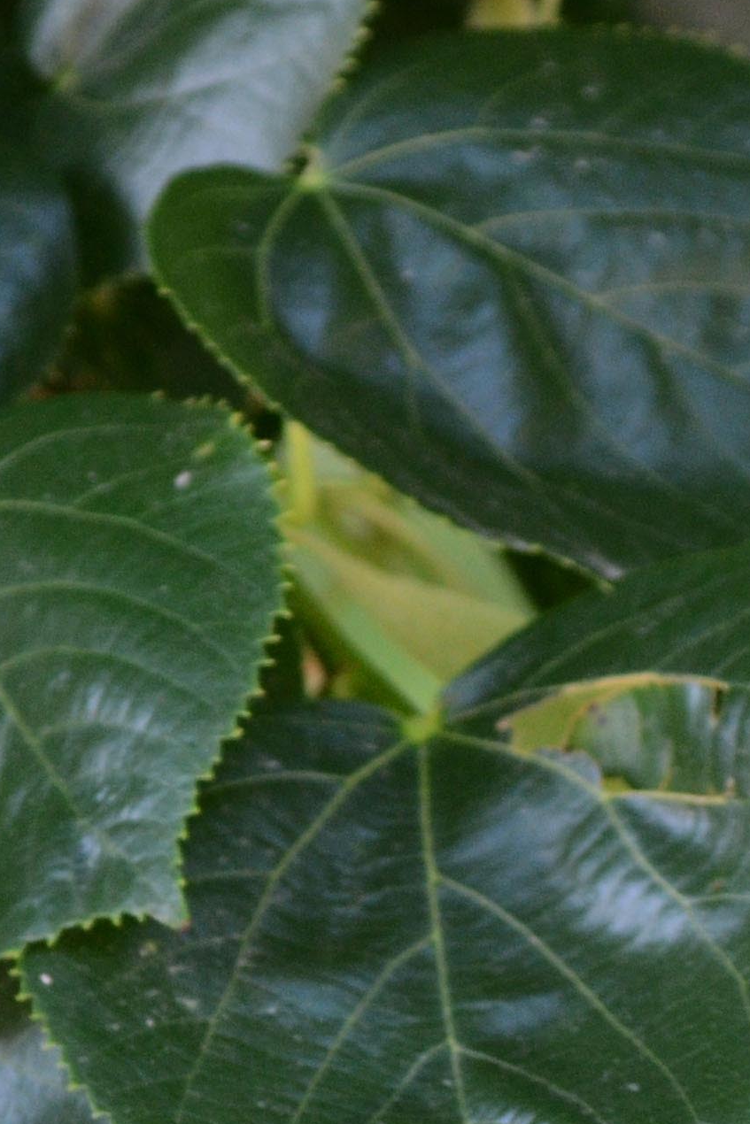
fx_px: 20399
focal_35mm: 653
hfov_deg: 2.1
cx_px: 224
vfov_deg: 3.2
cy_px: 951
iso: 800
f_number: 5.6
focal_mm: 120
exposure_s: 1/160
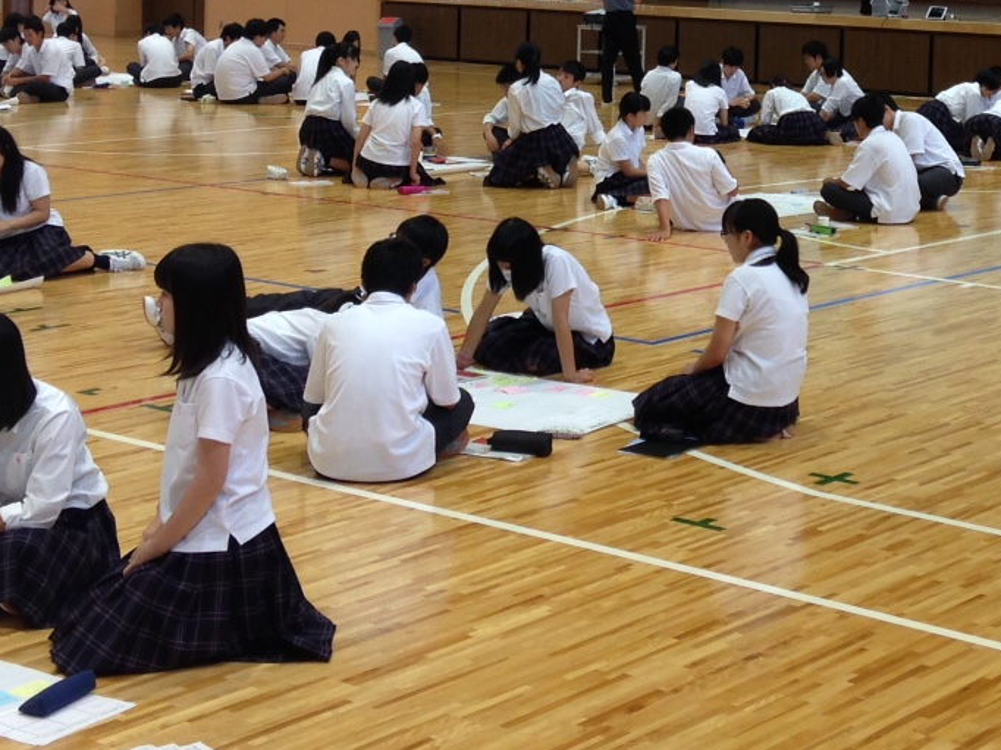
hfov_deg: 24.4
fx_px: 2284
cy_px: -23
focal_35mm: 79
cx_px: 765
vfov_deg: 18.1
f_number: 2.4
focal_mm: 4.12
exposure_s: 1/30
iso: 50
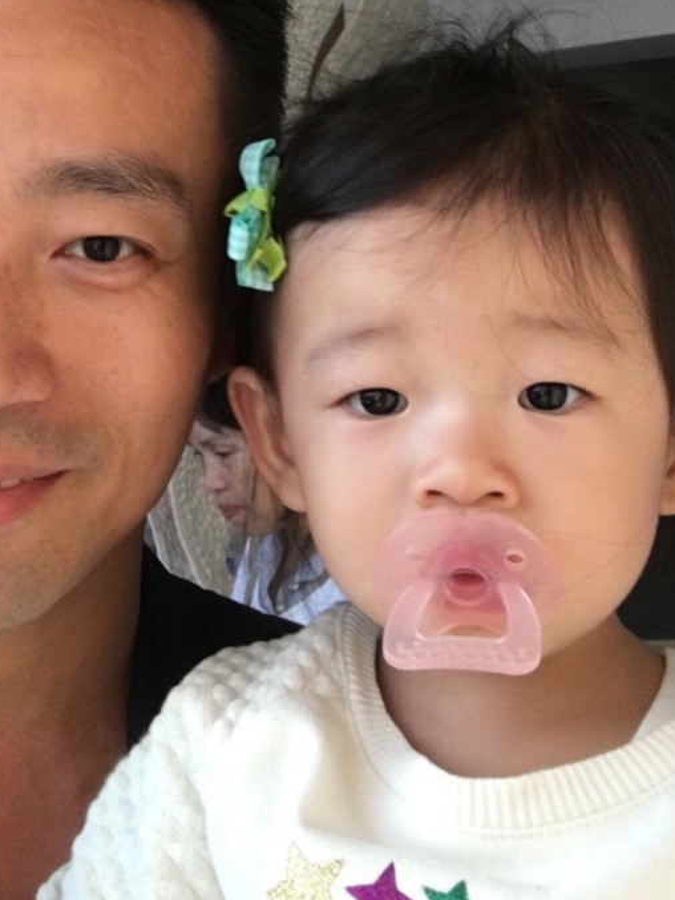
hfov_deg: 24.9
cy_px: 106
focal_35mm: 58
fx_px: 1507
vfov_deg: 31.8
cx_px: 154
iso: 40
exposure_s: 1/120
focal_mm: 2.65
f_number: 2.2
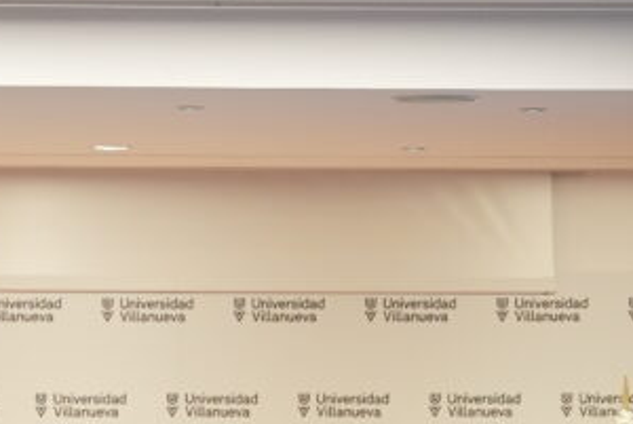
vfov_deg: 4.7
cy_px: 756
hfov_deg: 7.0
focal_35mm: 291
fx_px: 5130
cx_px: -243
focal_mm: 62.5
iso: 1600
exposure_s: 1/160
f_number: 2.8
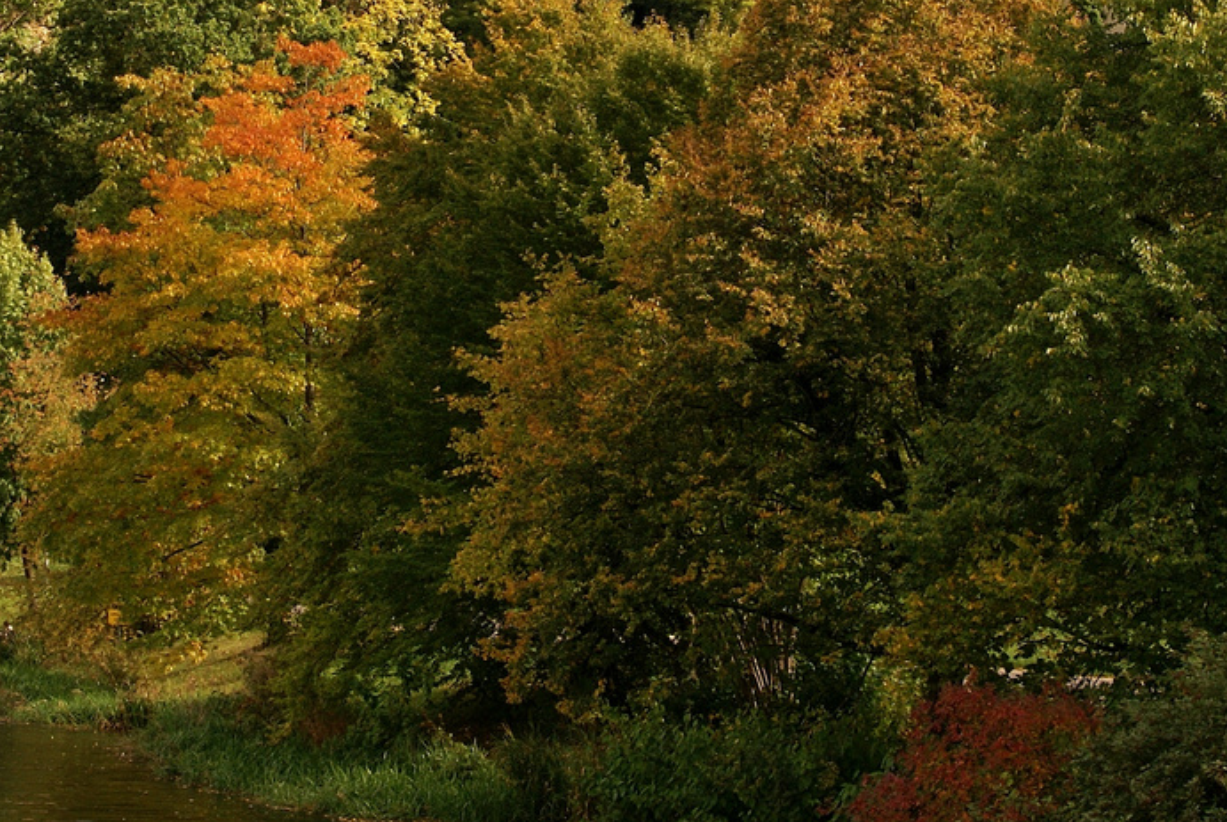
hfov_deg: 19.4
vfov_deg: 12.8
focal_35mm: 105
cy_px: -110
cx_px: 473
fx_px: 3584
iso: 100
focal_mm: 30
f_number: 6.3
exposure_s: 1/200
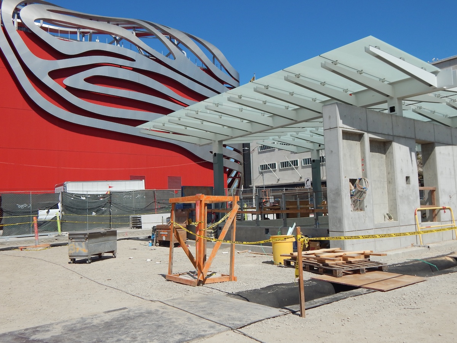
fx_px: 409
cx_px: 228
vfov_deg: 45.4
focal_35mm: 31
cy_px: 172
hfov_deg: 58.4
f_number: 6.5
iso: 125
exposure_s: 1/800
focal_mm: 5.6
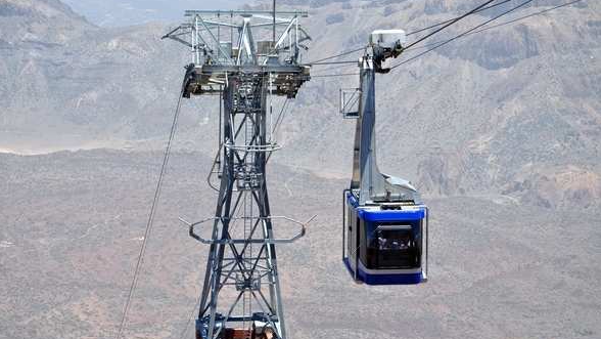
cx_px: 300
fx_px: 2311
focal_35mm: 145
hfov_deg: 14.8
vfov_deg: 8.4
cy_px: 194
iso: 200
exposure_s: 1/320
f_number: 10
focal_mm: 92
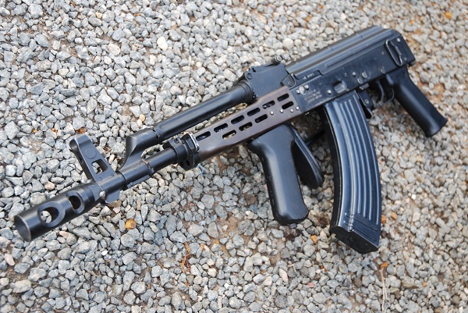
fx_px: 663
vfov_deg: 26.5
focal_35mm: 51
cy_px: 156
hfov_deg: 38.9
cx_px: 234
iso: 200
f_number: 5
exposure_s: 1/100
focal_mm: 34
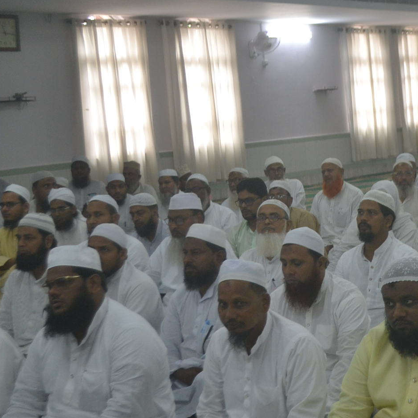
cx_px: 420
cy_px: 268
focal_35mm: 81
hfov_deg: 20.7
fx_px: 1107
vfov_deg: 21.3
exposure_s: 1/60
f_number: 4.2
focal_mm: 26
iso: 560
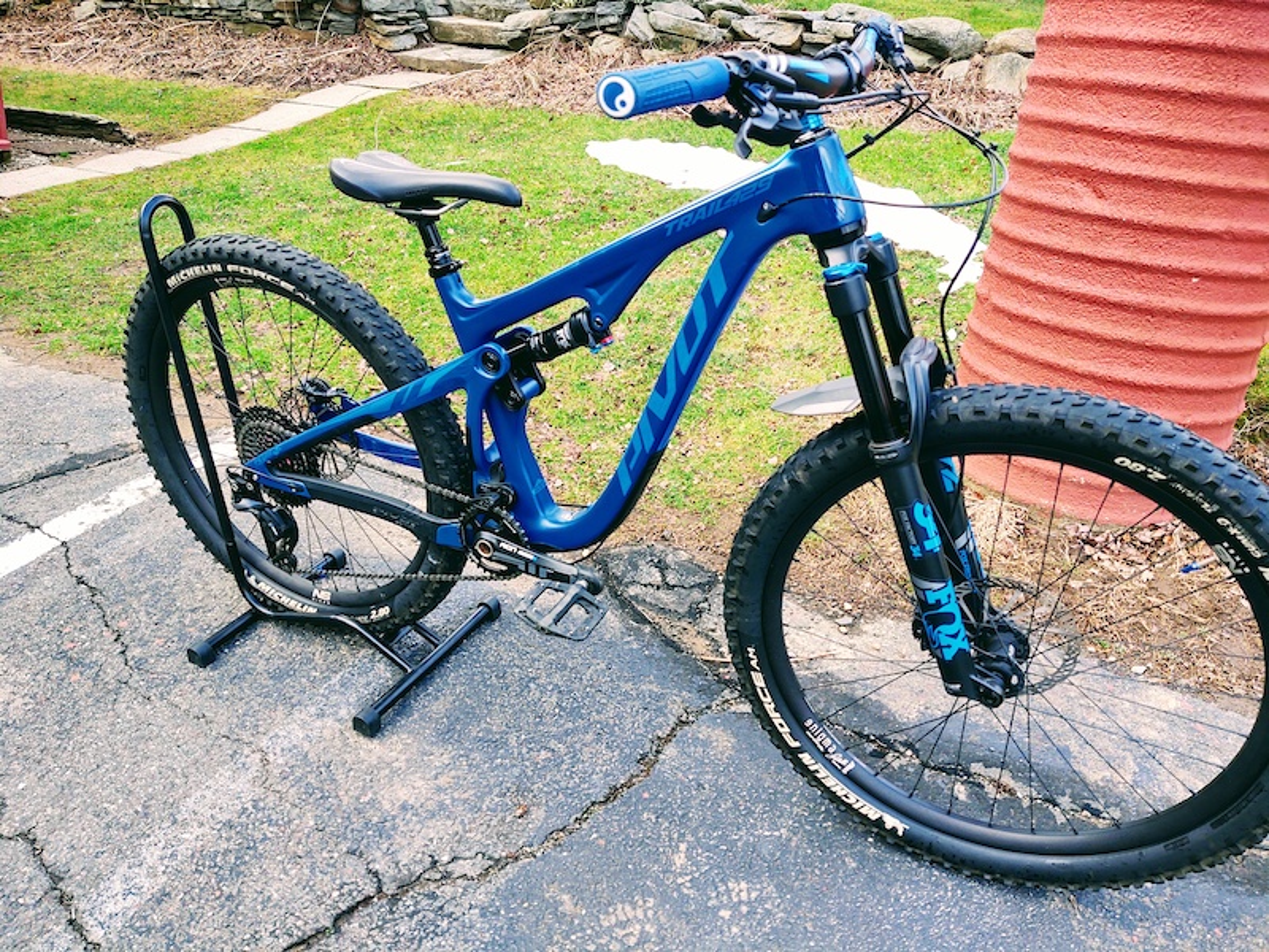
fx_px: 990
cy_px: 476
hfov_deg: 65.3
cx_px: 634
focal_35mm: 27
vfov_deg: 51.4
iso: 100
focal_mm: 4.75
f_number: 1.7
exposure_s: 1/168
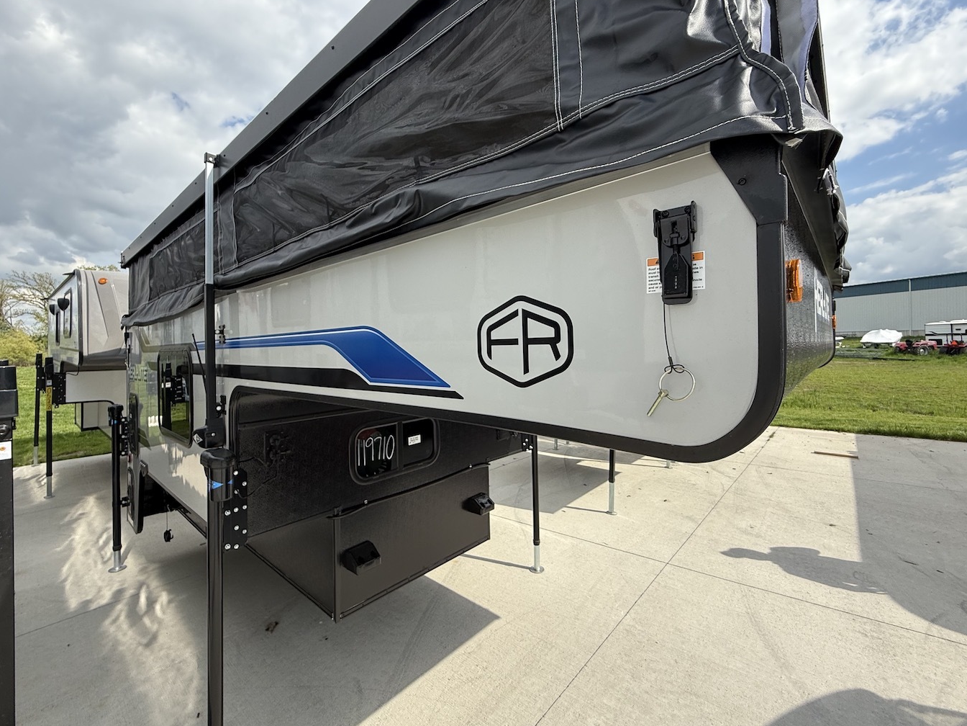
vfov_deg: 81.7
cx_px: 483
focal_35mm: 15
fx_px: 419
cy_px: 344
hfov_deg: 98.2
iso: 50
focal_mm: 2.22
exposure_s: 1/1167
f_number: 2.2
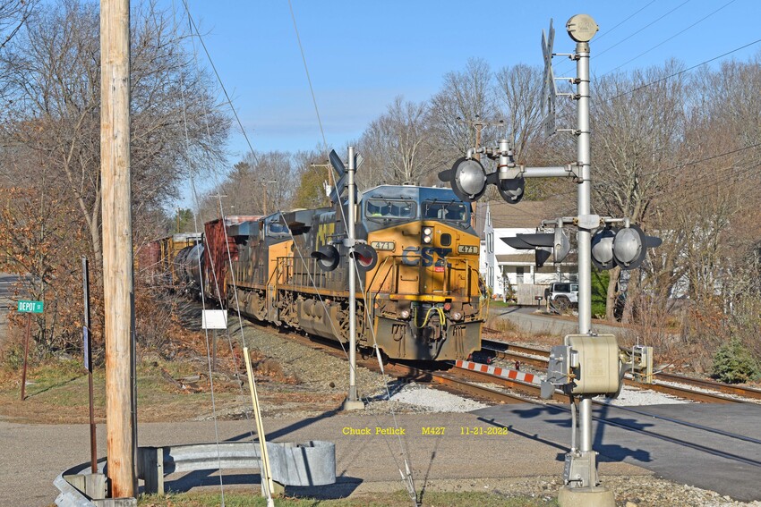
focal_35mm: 82
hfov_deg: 24.6
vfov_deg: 16.6
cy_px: 254
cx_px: 380
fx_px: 1744
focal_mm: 55
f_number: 9
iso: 100
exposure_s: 1/320
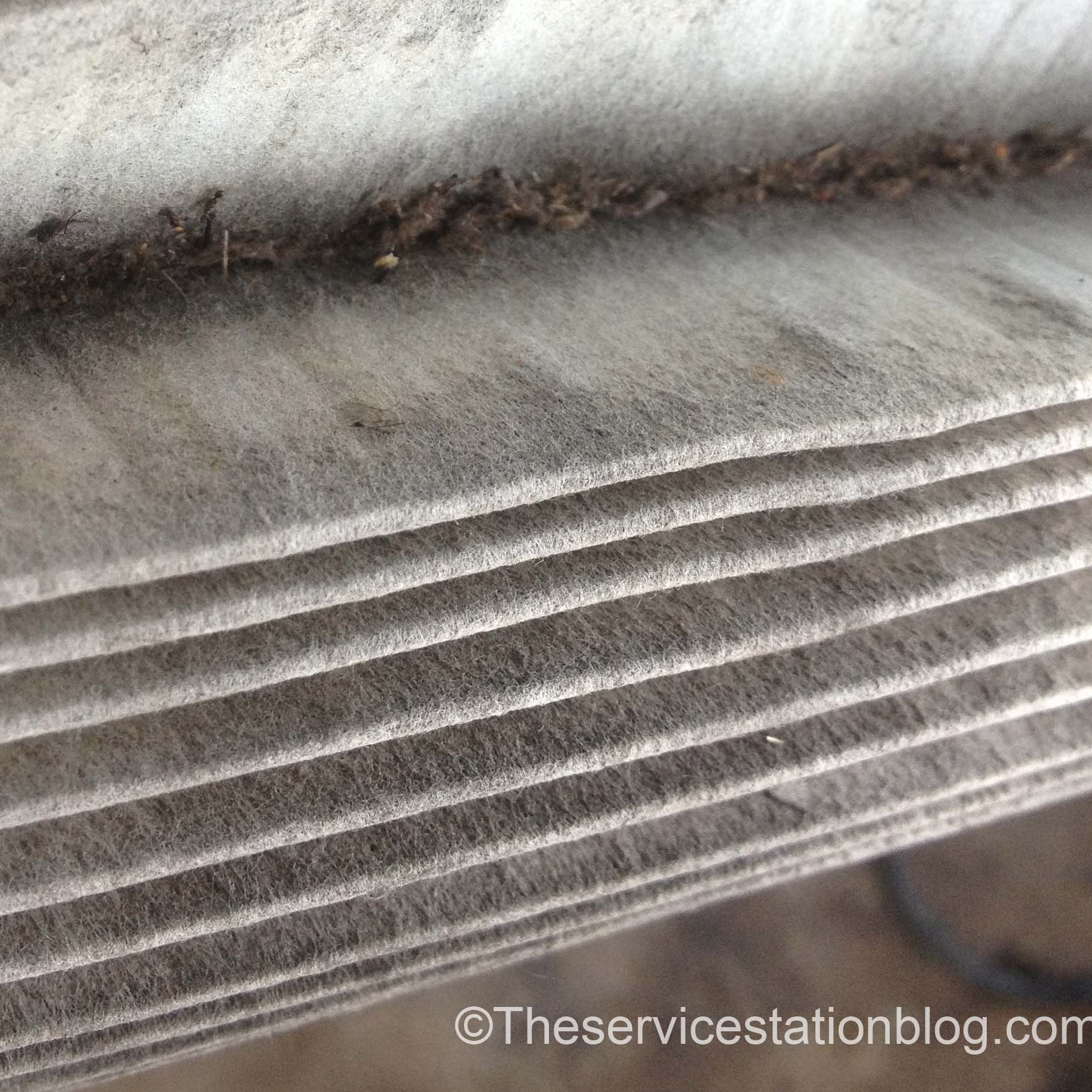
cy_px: 214
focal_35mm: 55
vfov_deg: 30.3
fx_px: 1963
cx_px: 416
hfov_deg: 31.0
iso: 100
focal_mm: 4.28
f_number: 2.4
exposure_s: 1/120
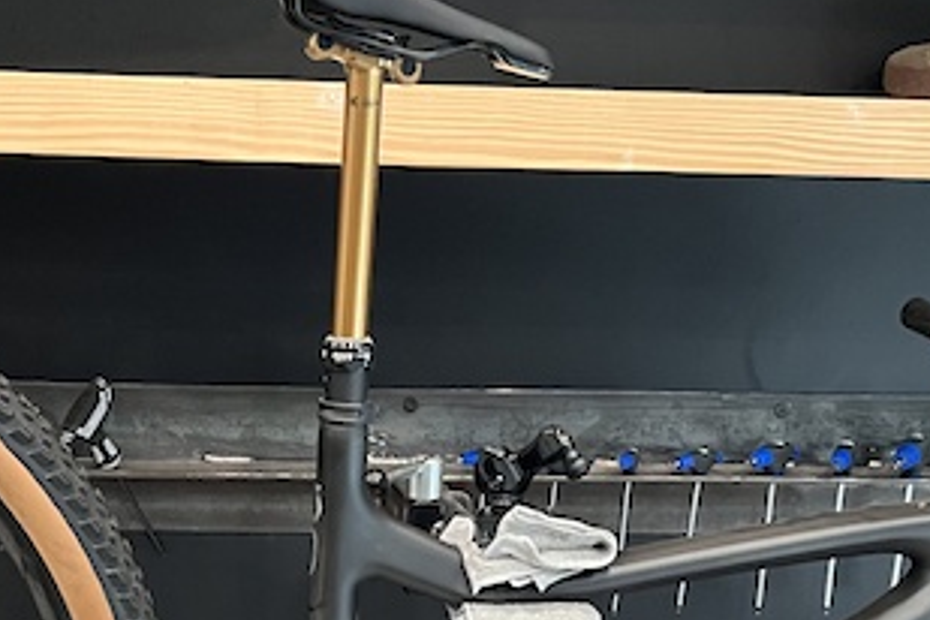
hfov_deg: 28.6
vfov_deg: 18.1
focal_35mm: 70
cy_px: 813
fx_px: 1808
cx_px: 295
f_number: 1.5
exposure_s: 1/60
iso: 500
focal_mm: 5.7
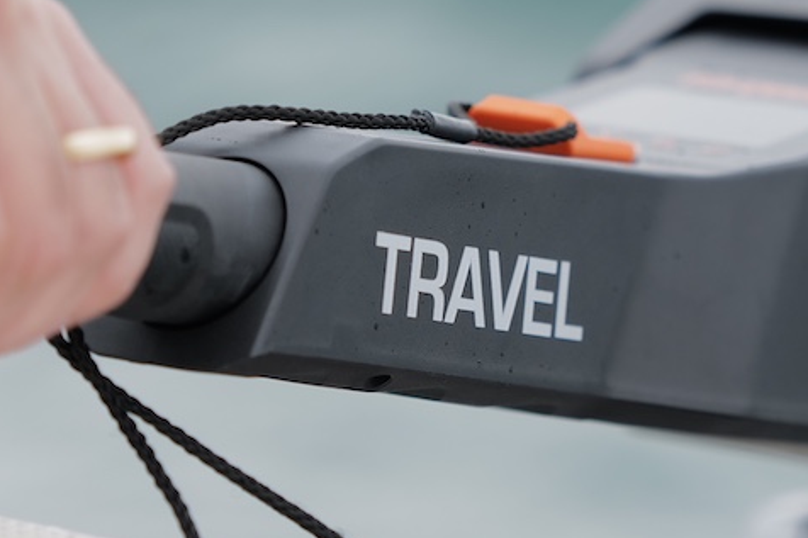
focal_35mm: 246
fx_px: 5519
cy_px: 169
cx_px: 723
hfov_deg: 8.3
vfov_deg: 5.6
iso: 200
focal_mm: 65
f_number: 2
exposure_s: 1/1600
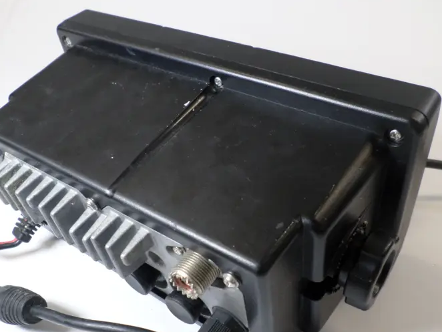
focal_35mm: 34
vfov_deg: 41.7
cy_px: 196
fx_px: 434
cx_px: 210
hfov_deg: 53.9
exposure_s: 1/45
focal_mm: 4.5
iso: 80
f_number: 2.5
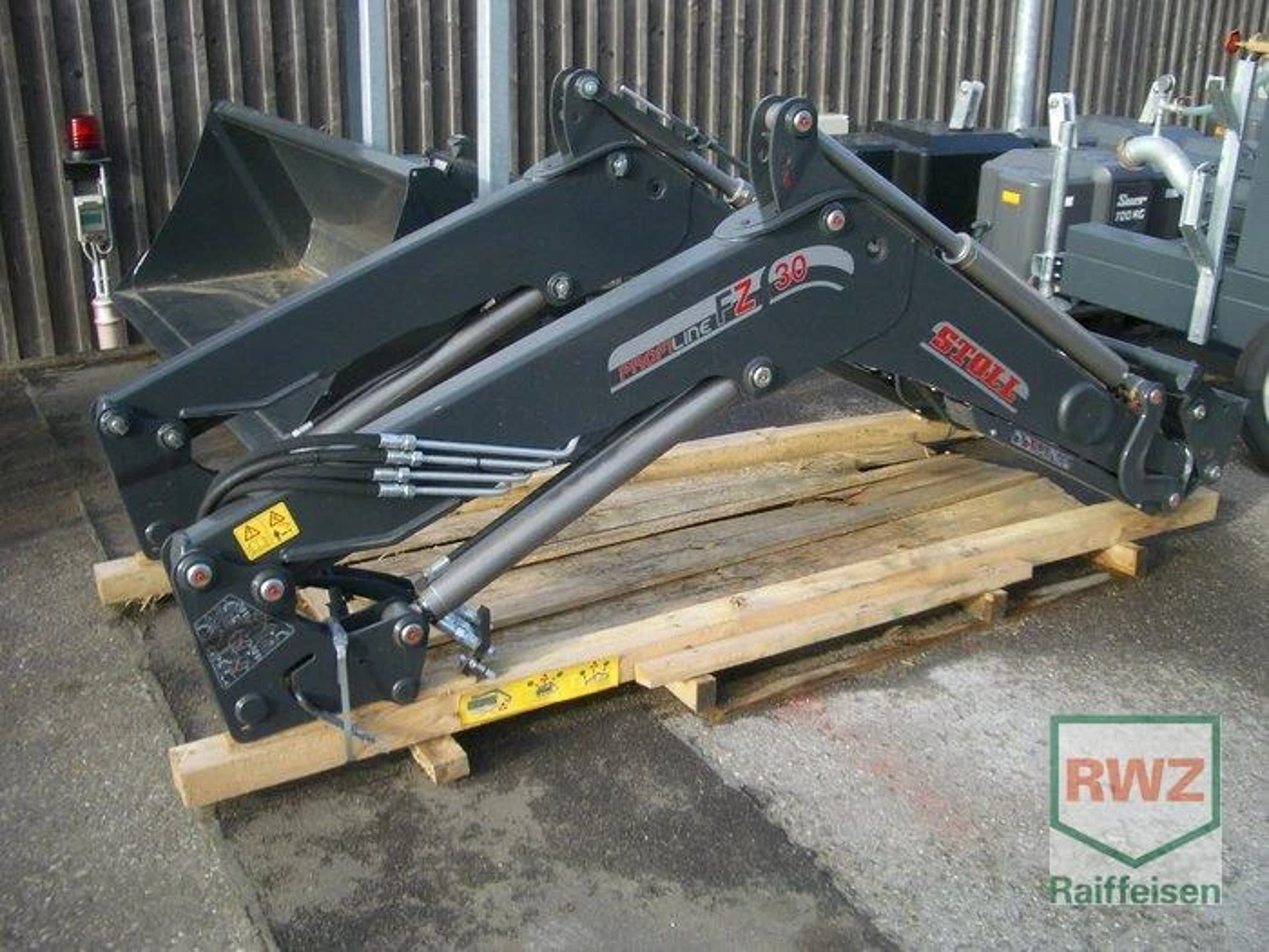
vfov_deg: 40.7
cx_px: 634
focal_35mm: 35
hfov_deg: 52.6
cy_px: 476
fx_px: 1283
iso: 50
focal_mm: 5.8
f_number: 2.6
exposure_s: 1/250
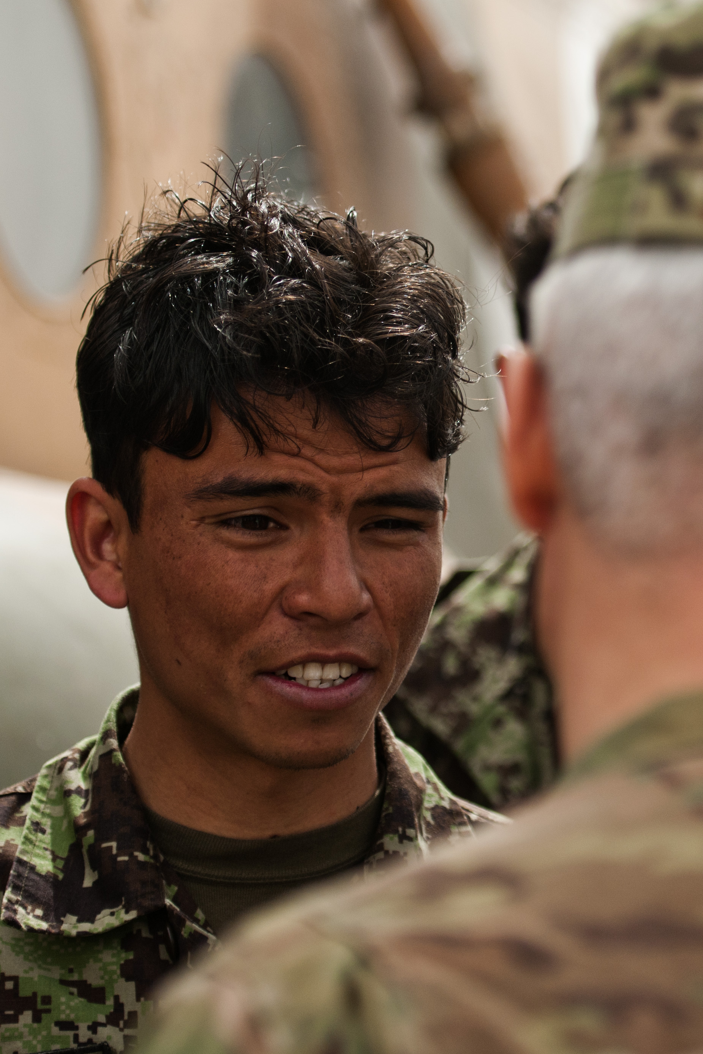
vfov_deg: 12.7
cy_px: 529
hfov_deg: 8.4
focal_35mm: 162
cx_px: 611
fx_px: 4744
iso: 250
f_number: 2.8
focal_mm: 70
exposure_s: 1/2000
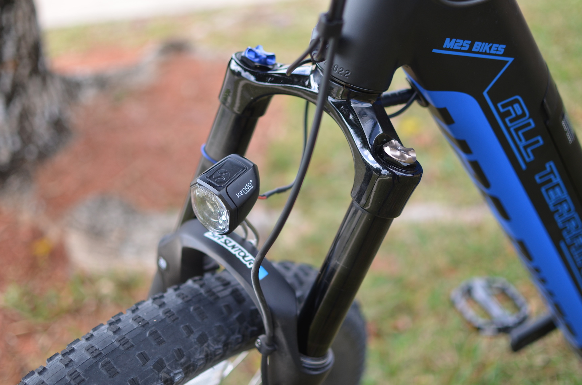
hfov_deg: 37.9
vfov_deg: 25.6
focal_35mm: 52
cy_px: 192
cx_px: 291
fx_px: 847
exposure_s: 1/1250
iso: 250
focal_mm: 35
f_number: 1.8
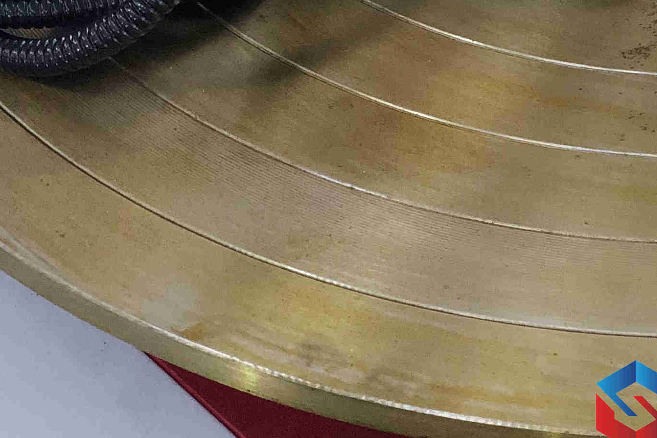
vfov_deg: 8.4
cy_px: -232
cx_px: 740
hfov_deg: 12.7
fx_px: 2902
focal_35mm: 159
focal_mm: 6
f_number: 2.4
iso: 80
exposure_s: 1/40
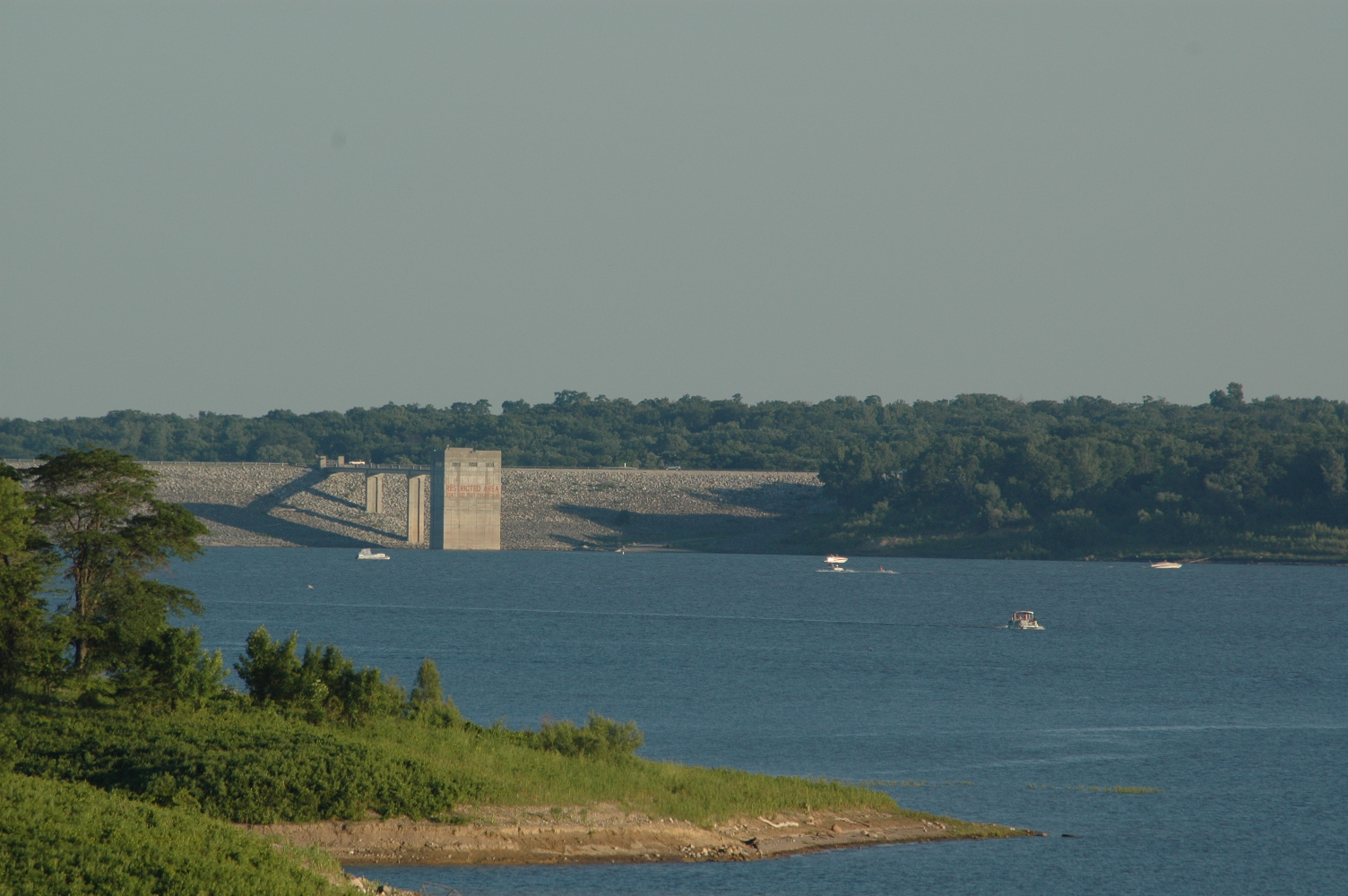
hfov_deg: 3.4
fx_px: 22447
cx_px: 674
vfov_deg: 2.3
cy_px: 448
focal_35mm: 600
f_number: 7.1
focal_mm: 400
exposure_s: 1/500
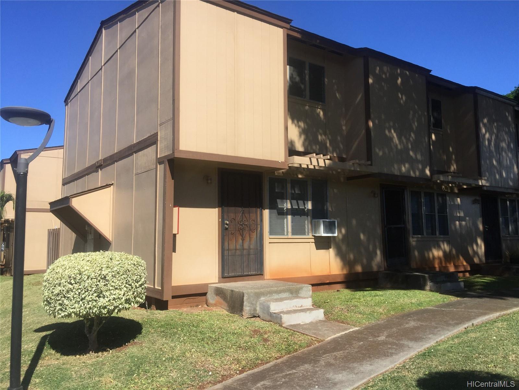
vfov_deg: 48.2
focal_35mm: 29
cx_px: 260
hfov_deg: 61.7
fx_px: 435
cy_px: 195
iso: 32
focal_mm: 4.15
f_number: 2.2
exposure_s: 1/2326
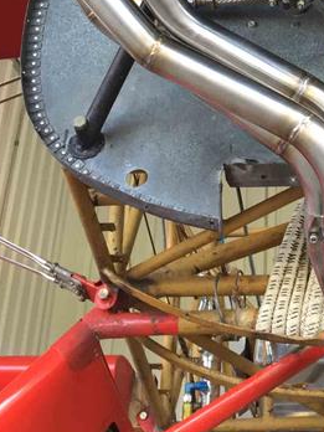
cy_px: -94
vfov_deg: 22.4
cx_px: 329
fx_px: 998
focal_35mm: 80
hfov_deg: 18.0
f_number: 2.2
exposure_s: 1/60
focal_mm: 4.15
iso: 40
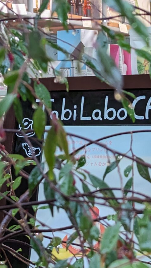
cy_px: 112
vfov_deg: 17.4
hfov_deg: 9.8
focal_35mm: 123
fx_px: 876
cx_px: 116
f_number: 1.85
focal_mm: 6.81
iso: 264
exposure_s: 1/60
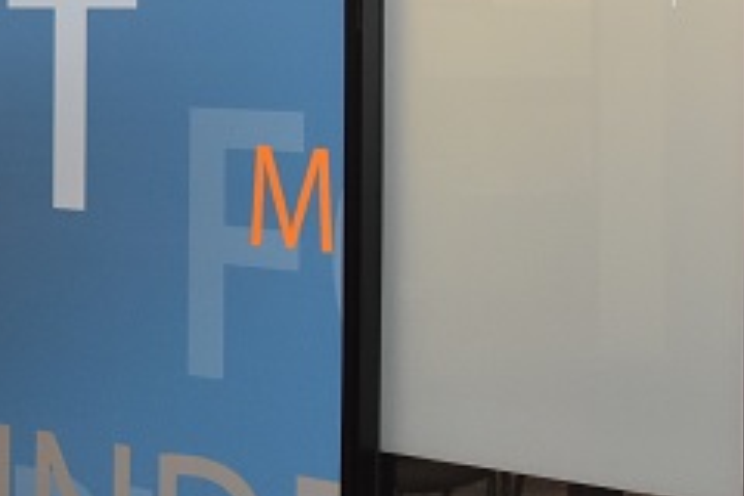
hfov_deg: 15.8
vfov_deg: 11.3
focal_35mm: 120
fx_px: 2480
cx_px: -347
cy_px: -39
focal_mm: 24
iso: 1600
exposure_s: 1/100
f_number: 5.6
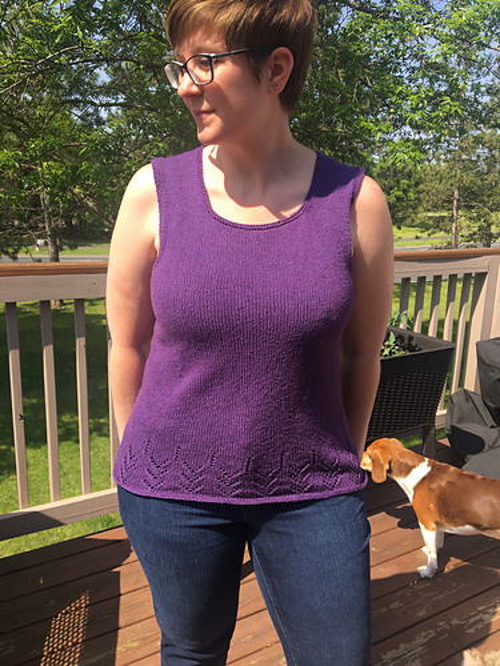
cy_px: 333
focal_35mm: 29
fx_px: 559
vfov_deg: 61.7
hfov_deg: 48.2
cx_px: 250
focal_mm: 4.15
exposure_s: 1/674
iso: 25
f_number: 2.2
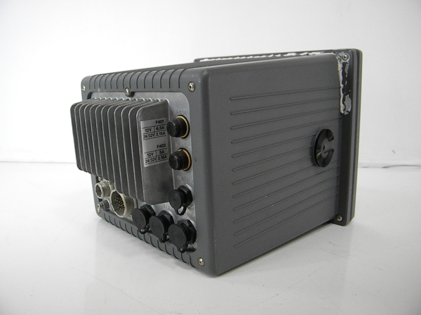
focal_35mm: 28
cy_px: 158
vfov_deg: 49.7
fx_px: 341
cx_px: 210
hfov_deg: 63.4
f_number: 3.5
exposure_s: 1/430
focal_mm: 5
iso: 720
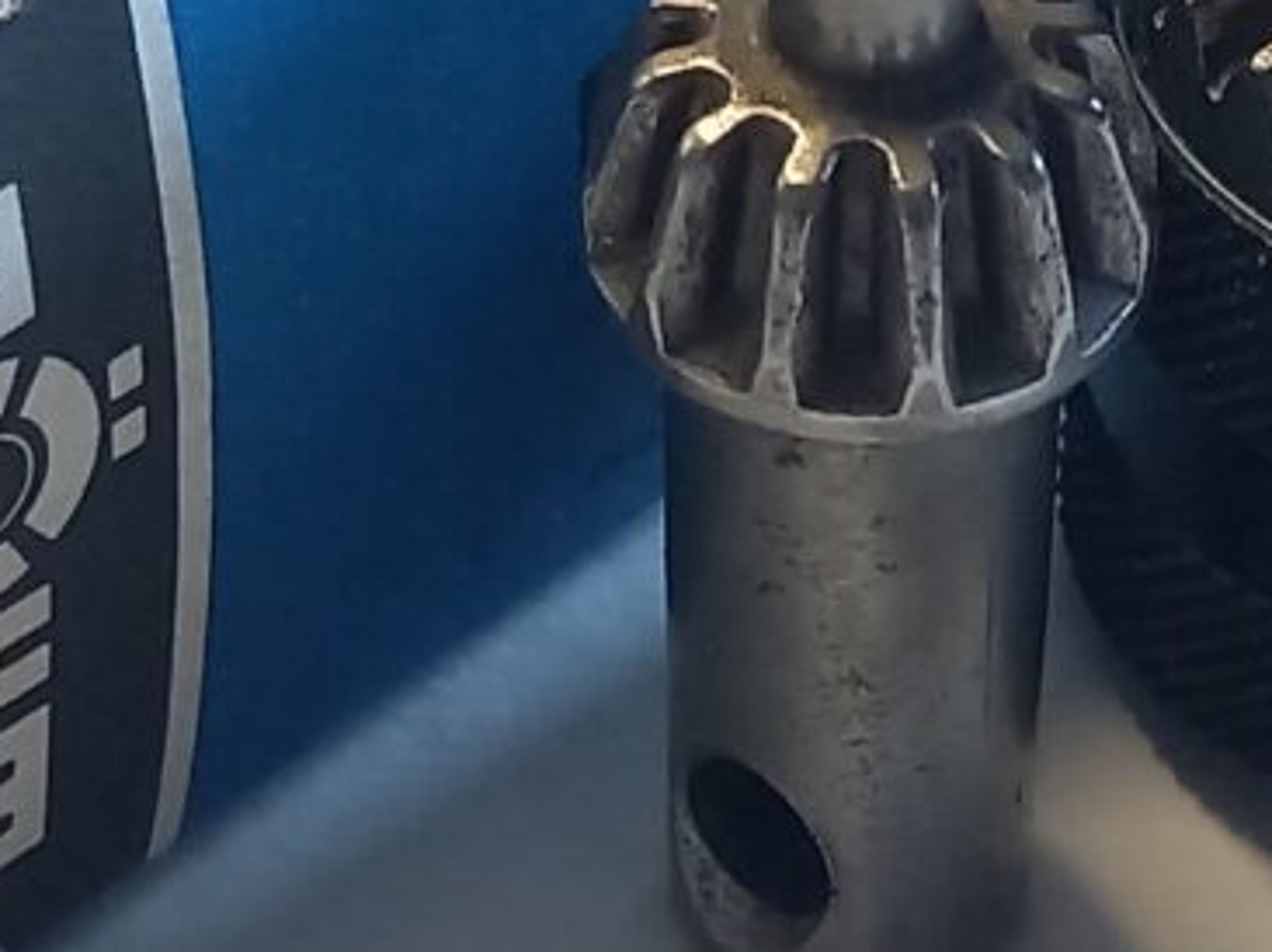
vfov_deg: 10.6
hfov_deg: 14.1
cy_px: 441
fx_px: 5141
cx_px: 619
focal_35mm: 140
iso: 400
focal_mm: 4.65
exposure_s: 1/100
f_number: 1.8
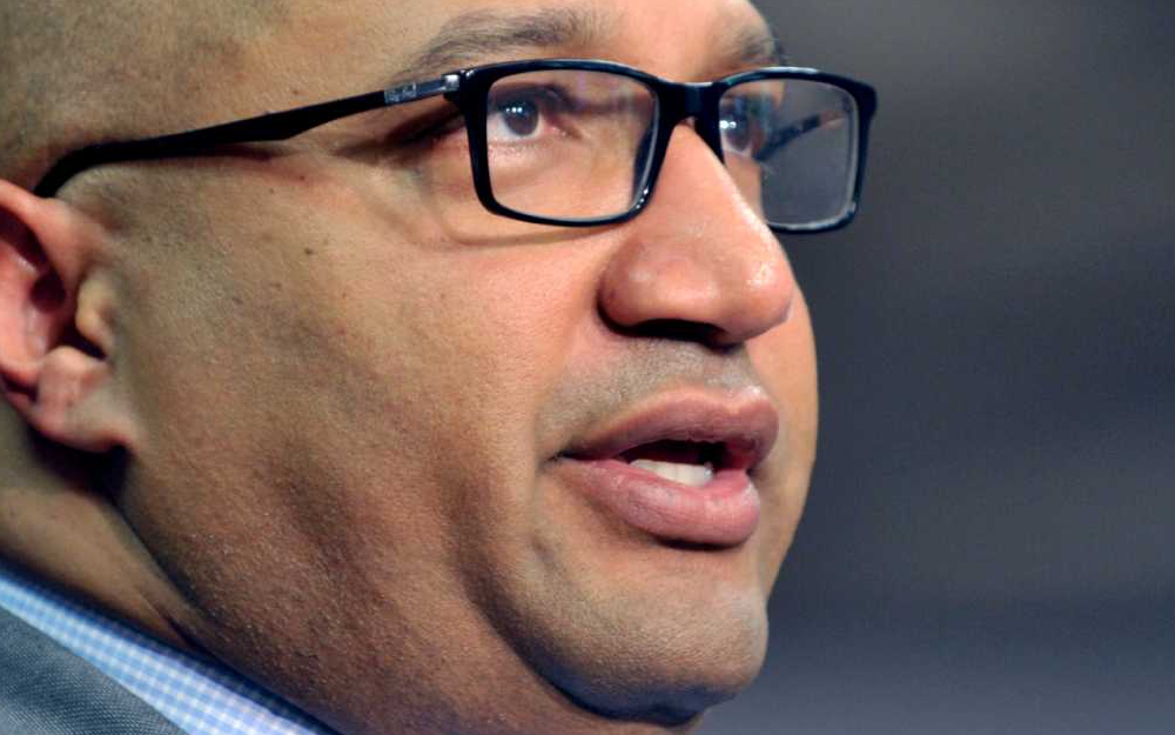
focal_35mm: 417
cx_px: 497
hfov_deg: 5.0
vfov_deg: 3.2
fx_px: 13353
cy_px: 272
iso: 1600
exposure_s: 1/125
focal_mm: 200
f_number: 4
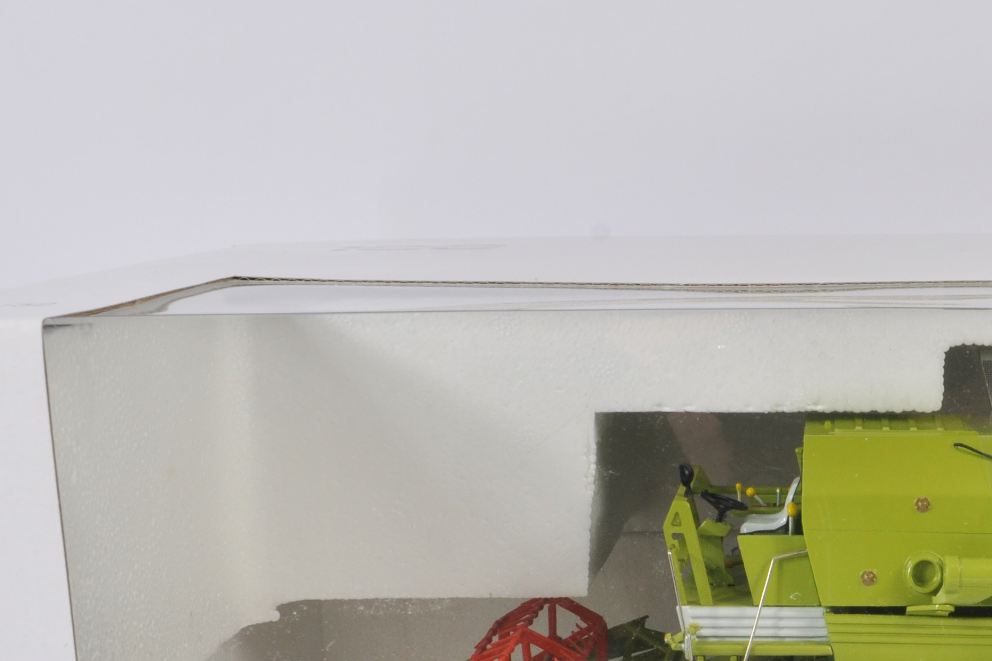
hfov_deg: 27.1
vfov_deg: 18.5
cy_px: 620
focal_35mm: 72
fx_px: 1988
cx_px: 884
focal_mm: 21
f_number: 25
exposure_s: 1/13
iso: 320
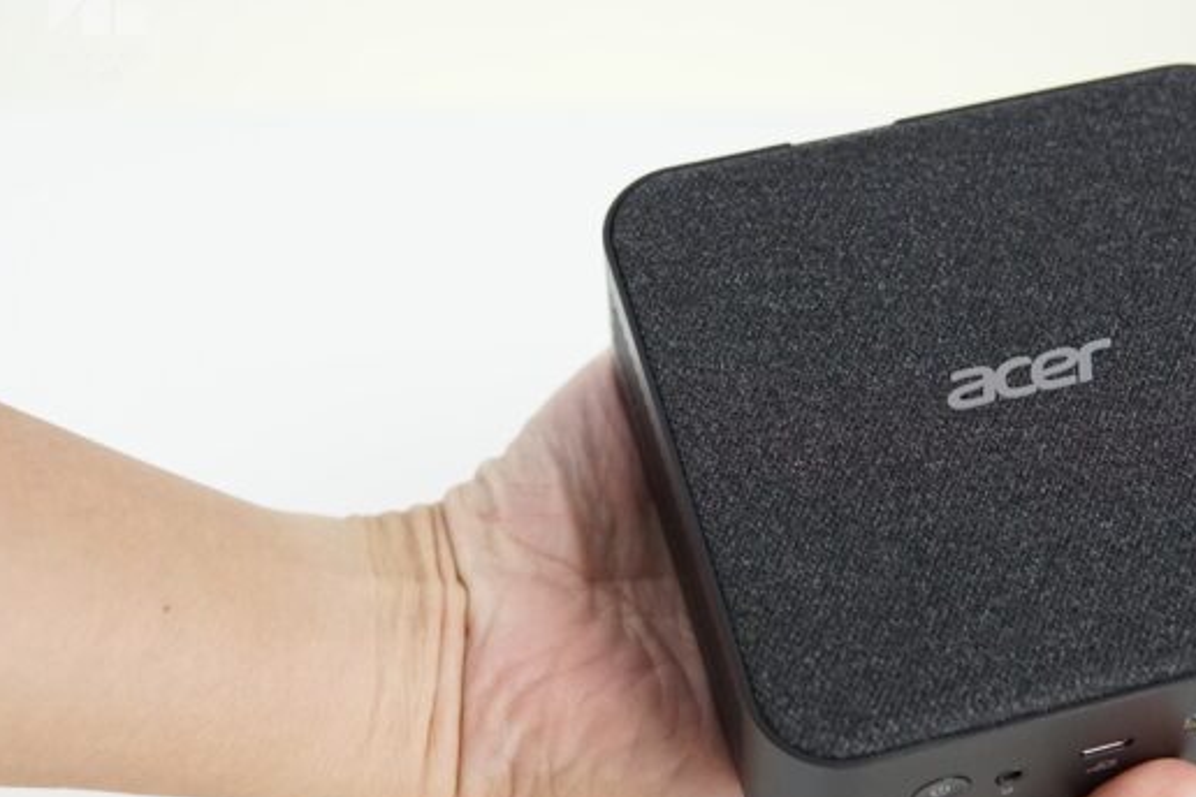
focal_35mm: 67
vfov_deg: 20.3
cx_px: 827
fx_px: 2226
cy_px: 461
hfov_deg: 29.8
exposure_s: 1/320
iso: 1250
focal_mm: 30
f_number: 3.5
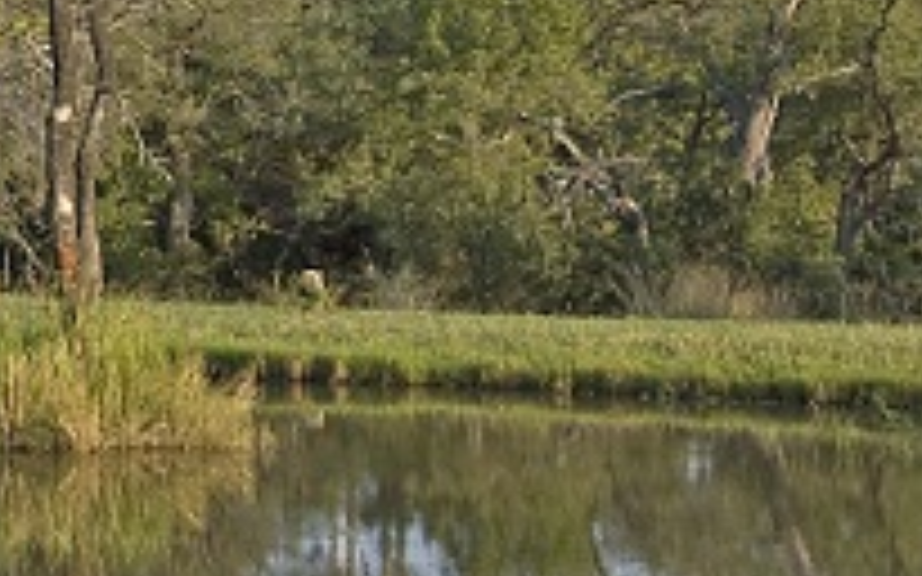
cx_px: -778
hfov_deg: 13.1
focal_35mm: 143
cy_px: 160
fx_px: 3592
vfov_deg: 9.2
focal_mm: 24
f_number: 6.3
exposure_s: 1/160
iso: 100
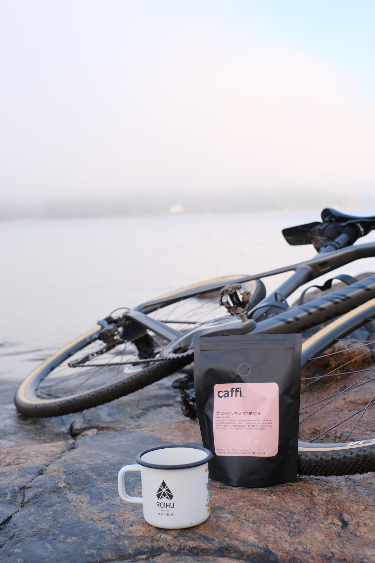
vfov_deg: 37.5
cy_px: 282
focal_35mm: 53
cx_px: 188
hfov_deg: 25.5
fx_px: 828
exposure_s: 1/125
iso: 320
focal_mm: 35
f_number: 5.6
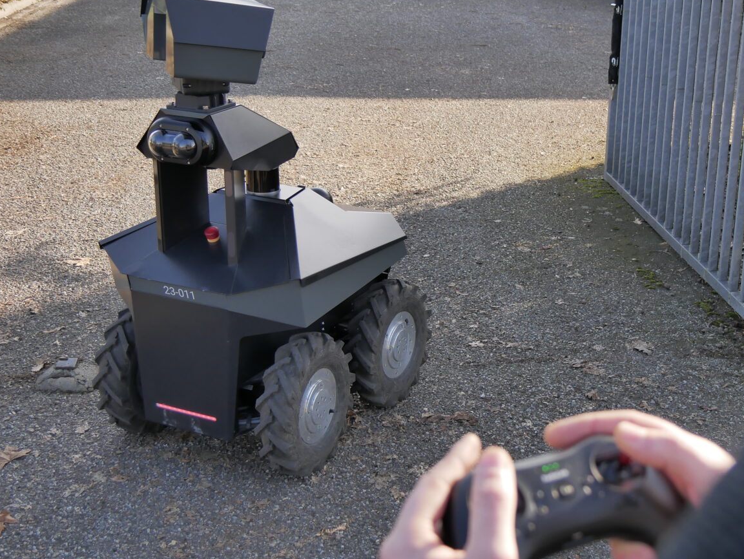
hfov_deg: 34.2
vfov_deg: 26.1
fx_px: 1204
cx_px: 459
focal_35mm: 56
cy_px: 261
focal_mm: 21
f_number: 4
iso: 200
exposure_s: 1/500
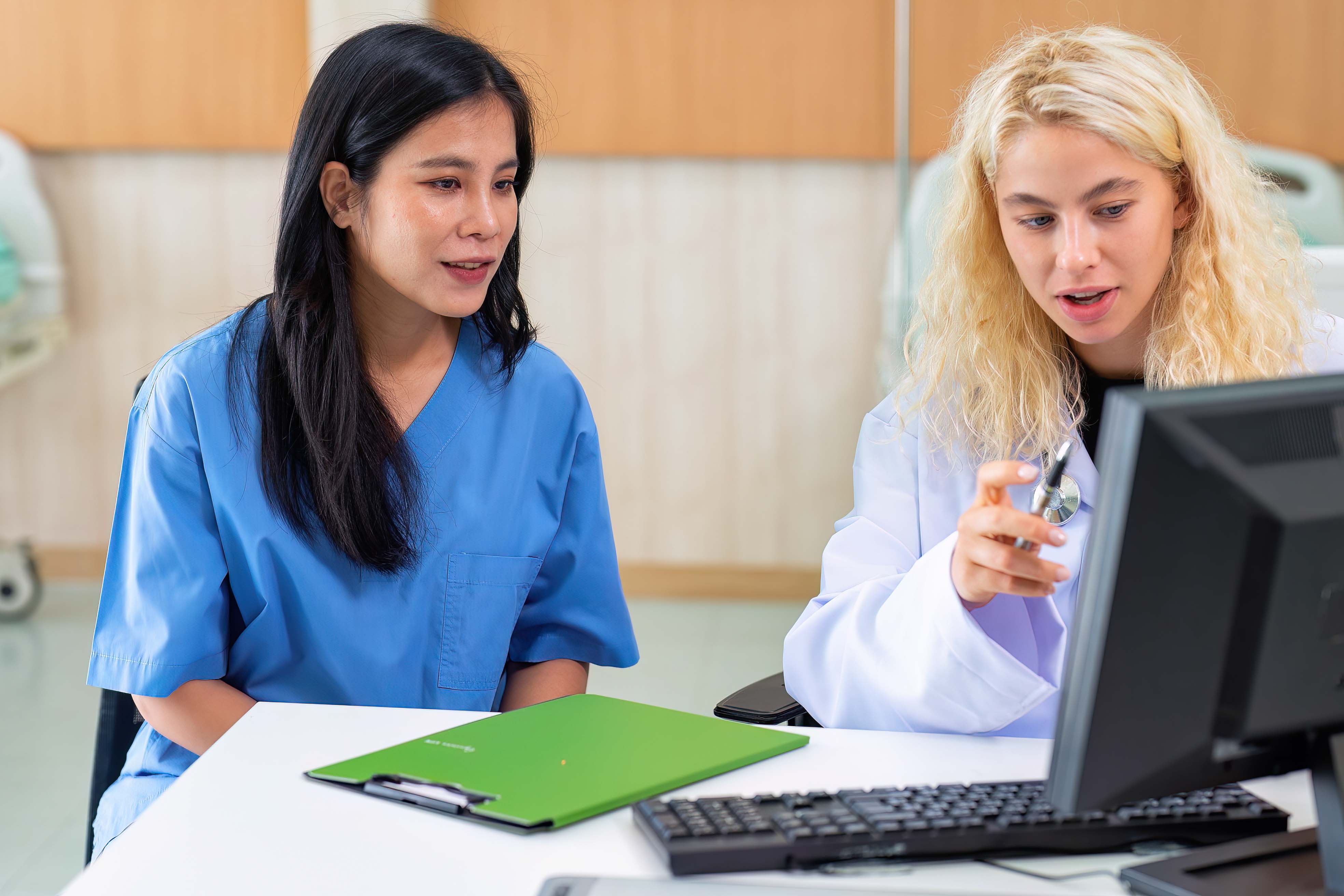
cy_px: 448
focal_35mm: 75
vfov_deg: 18.2
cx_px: 672
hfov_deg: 27.0
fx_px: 2800
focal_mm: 50
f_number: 2
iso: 250
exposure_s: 1/320
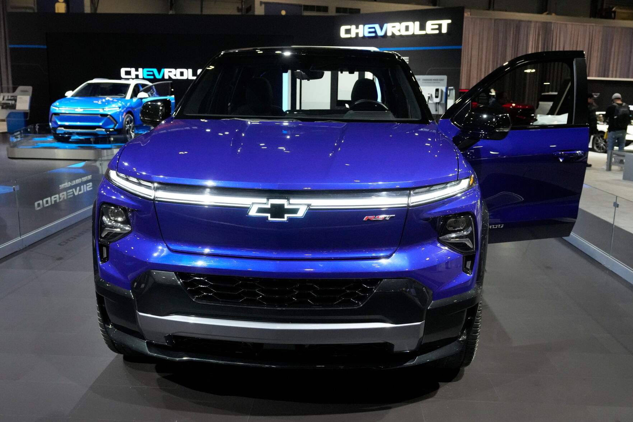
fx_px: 580
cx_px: 316
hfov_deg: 57.2
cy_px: 211
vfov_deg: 40.0
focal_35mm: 33
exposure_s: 1/640
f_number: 4
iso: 5000
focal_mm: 22
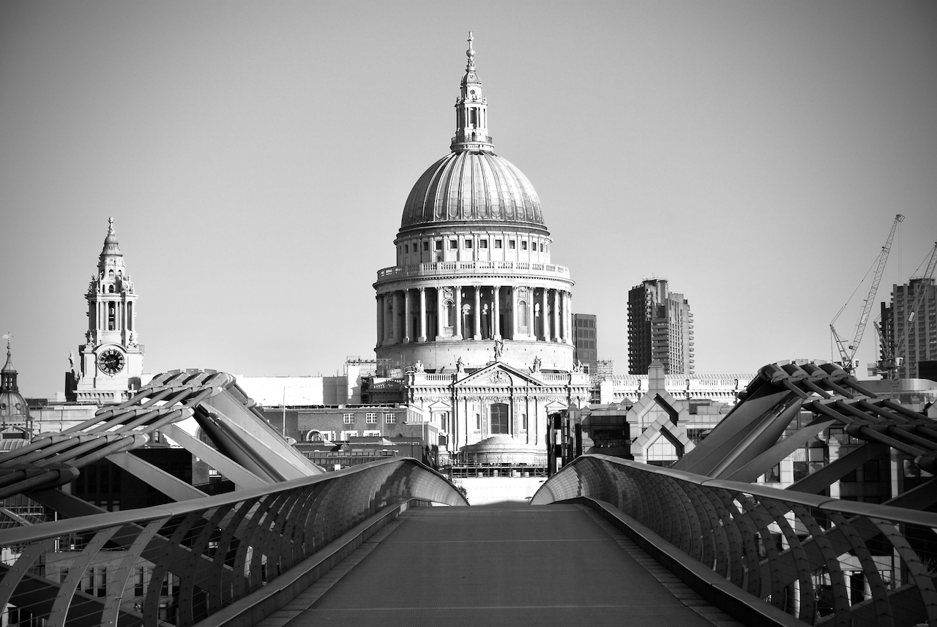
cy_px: 314
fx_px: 2736
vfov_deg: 13.1
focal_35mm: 105
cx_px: 468
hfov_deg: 19.4
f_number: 6.3
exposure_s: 1/640
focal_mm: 70
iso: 200
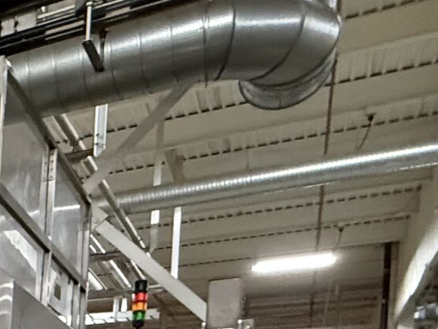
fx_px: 810
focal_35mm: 64
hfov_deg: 19.2
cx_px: -423
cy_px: 491
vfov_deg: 19.9
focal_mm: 2.22
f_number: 2.2
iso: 800
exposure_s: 1/60
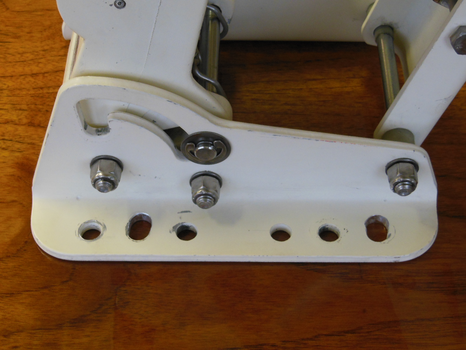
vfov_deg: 21.0
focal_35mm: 70
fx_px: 942
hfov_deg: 27.8
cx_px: 233
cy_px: 175
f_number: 5.2
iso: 400
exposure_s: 1/25
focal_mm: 12.4
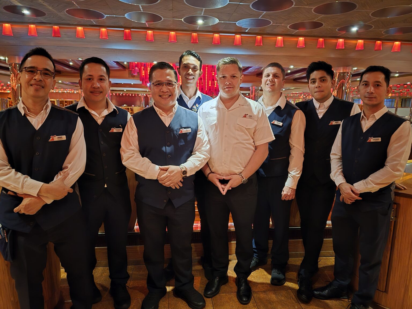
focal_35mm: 23
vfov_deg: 58.9
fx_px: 274
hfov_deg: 73.9
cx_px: 206
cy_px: 154
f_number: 1.7
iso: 2000
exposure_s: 1/24
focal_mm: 6.3
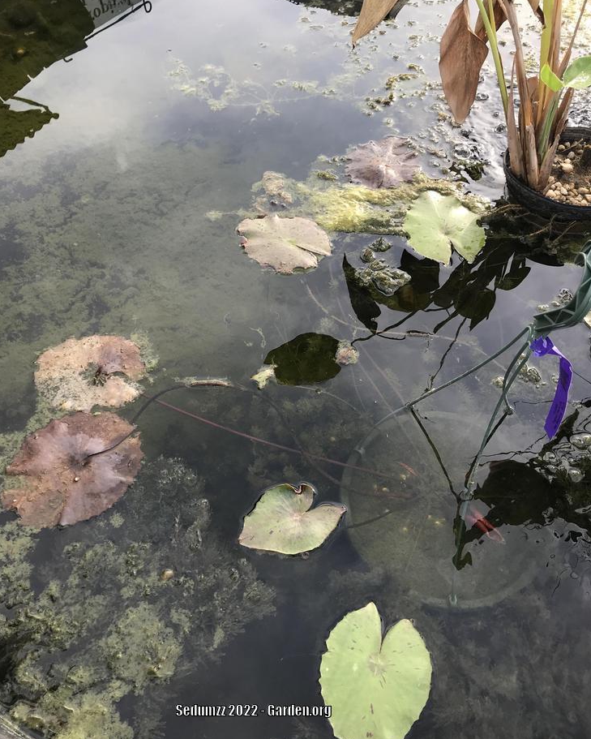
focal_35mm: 30
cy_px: 363
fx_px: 656
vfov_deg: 58.8
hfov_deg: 48.5
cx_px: 289
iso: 20
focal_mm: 3.99
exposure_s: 1/288
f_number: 1.8
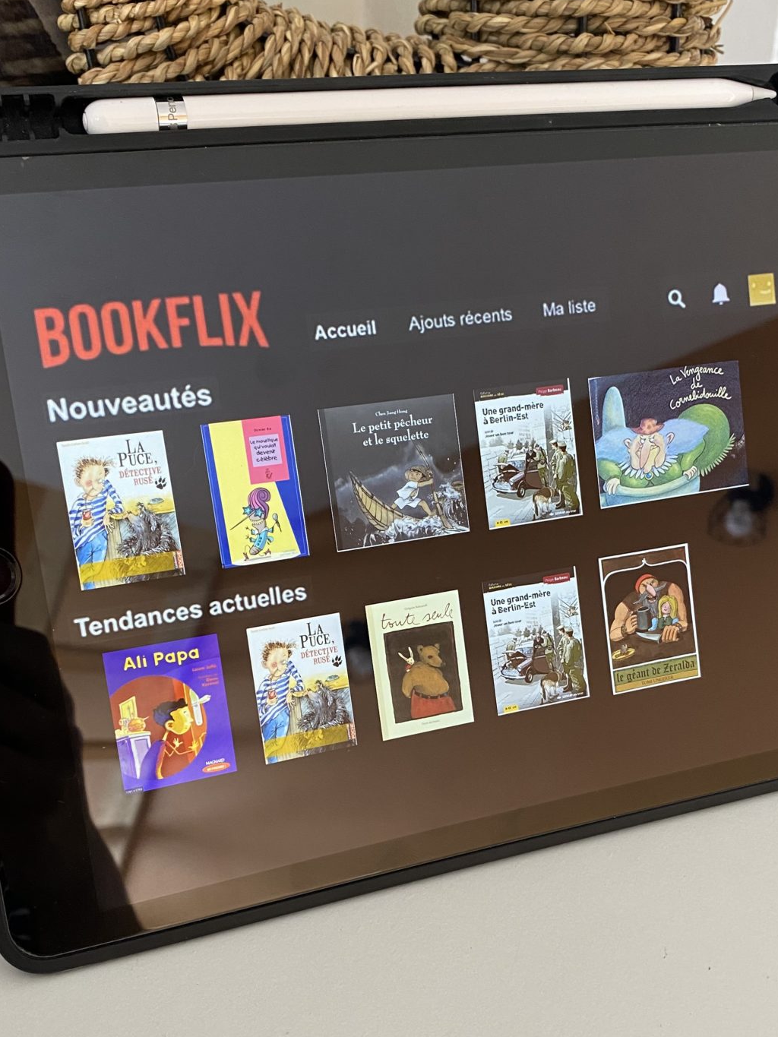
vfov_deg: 47.6
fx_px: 1169
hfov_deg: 36.8
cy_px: 613
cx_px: 411
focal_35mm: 39
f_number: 1.8
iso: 160
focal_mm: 4.25
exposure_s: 1/60
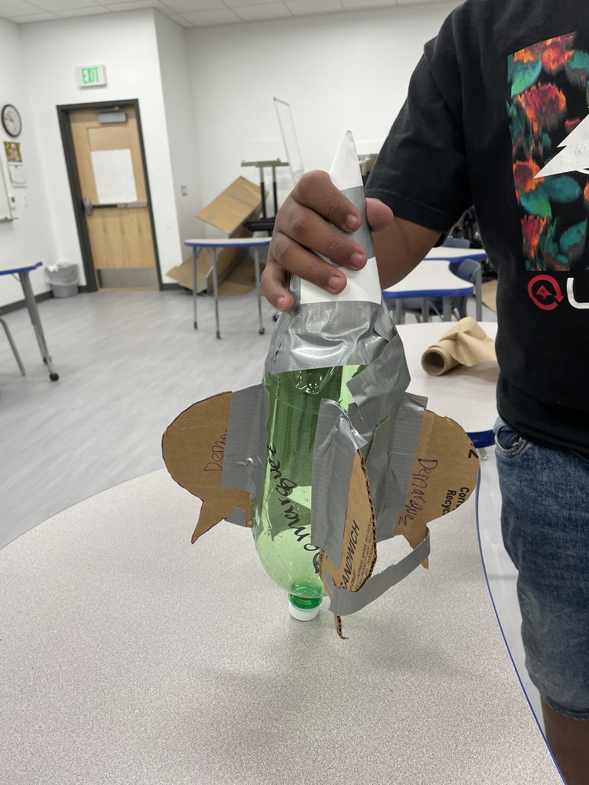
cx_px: 294
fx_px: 590
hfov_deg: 53.1
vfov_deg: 67.3
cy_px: 392
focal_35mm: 26
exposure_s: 1/120
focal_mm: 4.2
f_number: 1.6
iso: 80
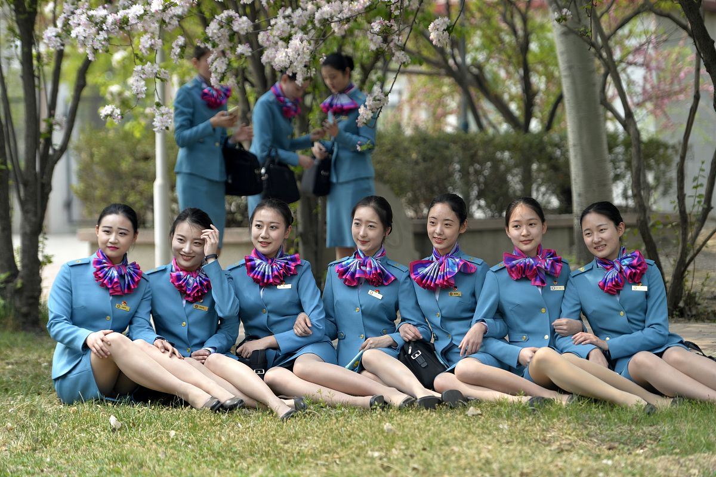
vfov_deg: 11.4
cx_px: 358
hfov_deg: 17.1
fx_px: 2386
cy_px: 238
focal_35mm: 120
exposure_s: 1/1000
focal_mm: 120
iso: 200
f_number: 2.8
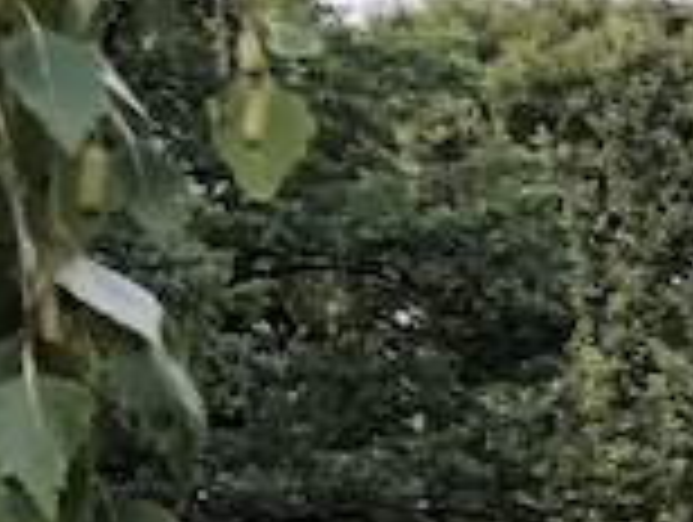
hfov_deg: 7.2
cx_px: 2610
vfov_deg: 6.1
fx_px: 4371
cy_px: 1804
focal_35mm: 218
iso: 40
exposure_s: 1/120
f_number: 1.8
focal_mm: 4
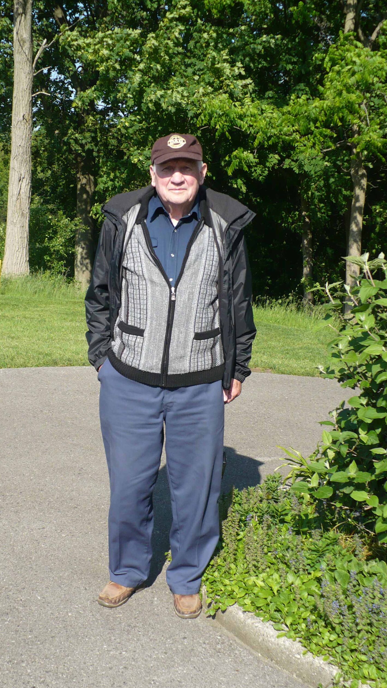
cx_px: 127
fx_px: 967
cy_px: 348
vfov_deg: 39.2
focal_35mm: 53
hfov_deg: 22.5
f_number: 3
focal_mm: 7.9
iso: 100
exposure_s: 1/800
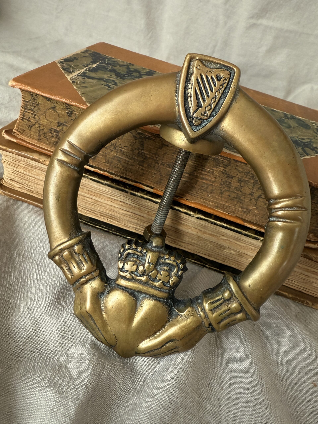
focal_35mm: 24
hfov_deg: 56.8
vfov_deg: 71.6
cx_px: 159
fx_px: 294
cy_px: 212
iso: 320
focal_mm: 2.22
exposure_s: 1/71
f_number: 2.2
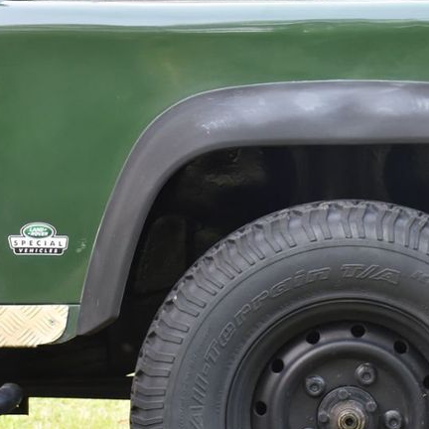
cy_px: 287
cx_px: 306
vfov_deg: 14.4
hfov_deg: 14.4
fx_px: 1697
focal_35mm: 121
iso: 800
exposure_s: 1/80
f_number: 4.5
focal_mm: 40
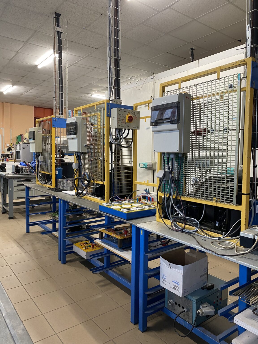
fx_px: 258
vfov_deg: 67.3
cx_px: 129
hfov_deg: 53.1
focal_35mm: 26
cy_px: 172
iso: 125
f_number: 1.8
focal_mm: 4.25
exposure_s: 1/50
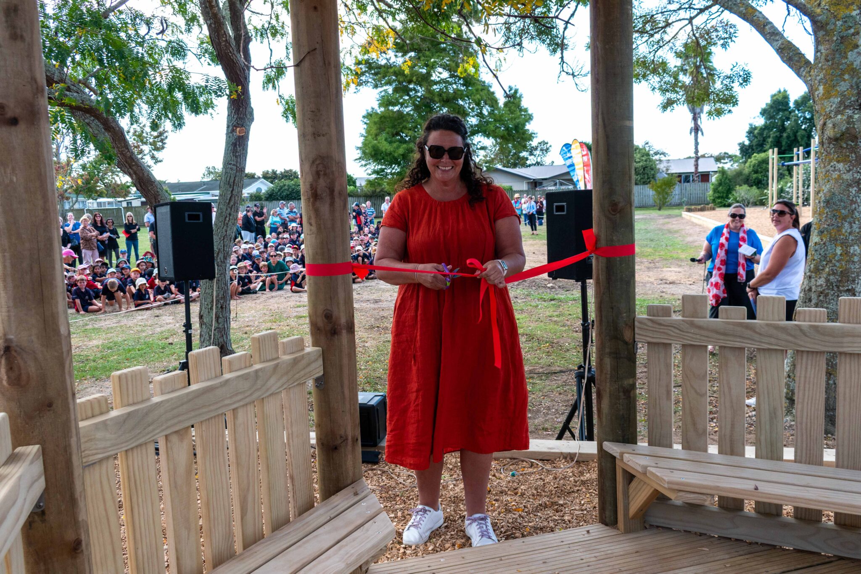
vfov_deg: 41.7
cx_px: 430
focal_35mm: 32
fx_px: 753
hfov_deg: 59.5
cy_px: 287
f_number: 6.3
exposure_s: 1/250
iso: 200
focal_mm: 21
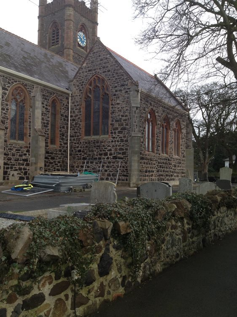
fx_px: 320
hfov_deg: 40.7
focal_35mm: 35
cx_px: 118
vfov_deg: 52.6
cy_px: 158
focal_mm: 4.28
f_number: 2.4
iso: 50
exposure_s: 1/146
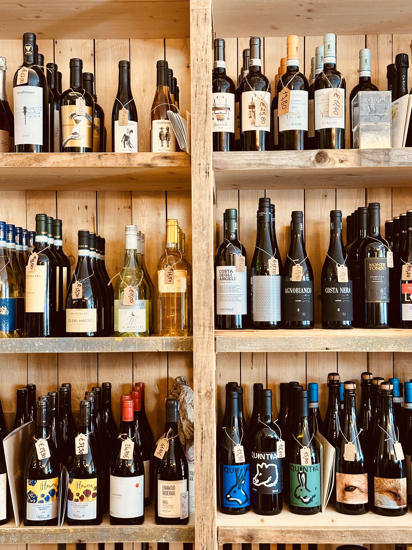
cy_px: 275
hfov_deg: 30.3
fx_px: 762
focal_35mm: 48
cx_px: 206
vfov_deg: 39.7
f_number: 1.78
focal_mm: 6.86
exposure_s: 1/33
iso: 250
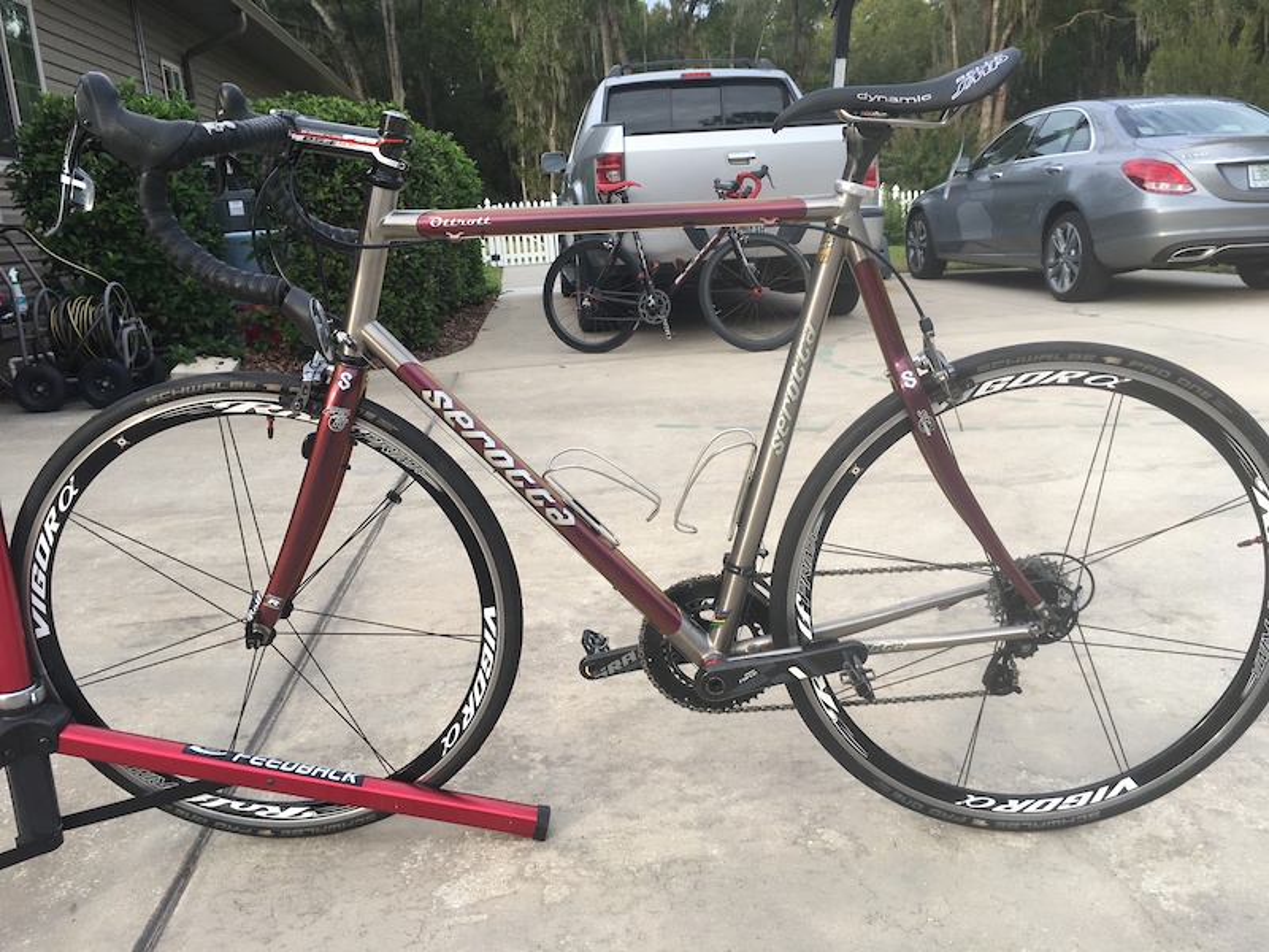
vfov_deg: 48.2
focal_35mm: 29
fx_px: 1063
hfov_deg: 61.7
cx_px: 634
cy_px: 476
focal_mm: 4.15
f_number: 2.2
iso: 25
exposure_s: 1/254
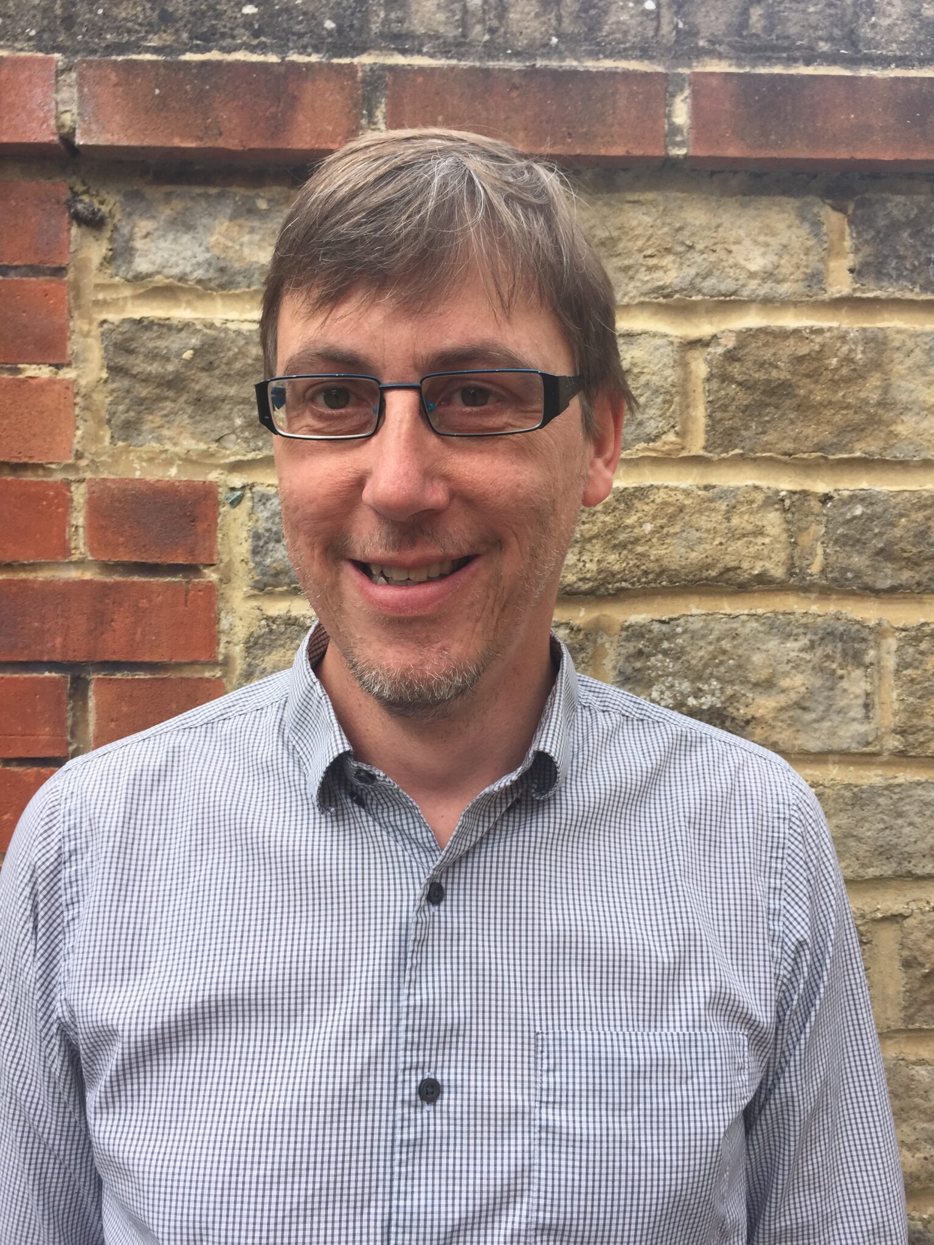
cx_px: 467
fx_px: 1043
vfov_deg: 61.7
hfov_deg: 48.2
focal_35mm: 29
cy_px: 622
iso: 32
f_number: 2.2
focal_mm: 4.15
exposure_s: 1/542
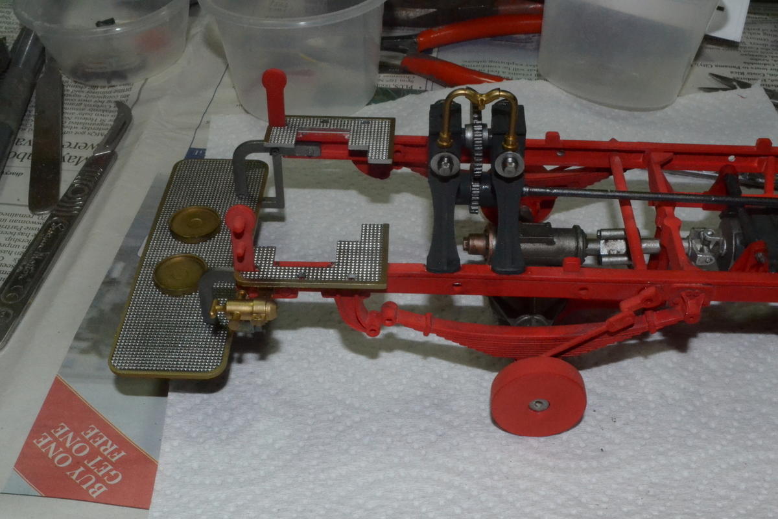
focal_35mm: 48
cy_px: 260
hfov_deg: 41.1
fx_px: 1037
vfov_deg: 28.1
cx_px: 389
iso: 3200
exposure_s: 1/60
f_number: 29
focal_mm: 32
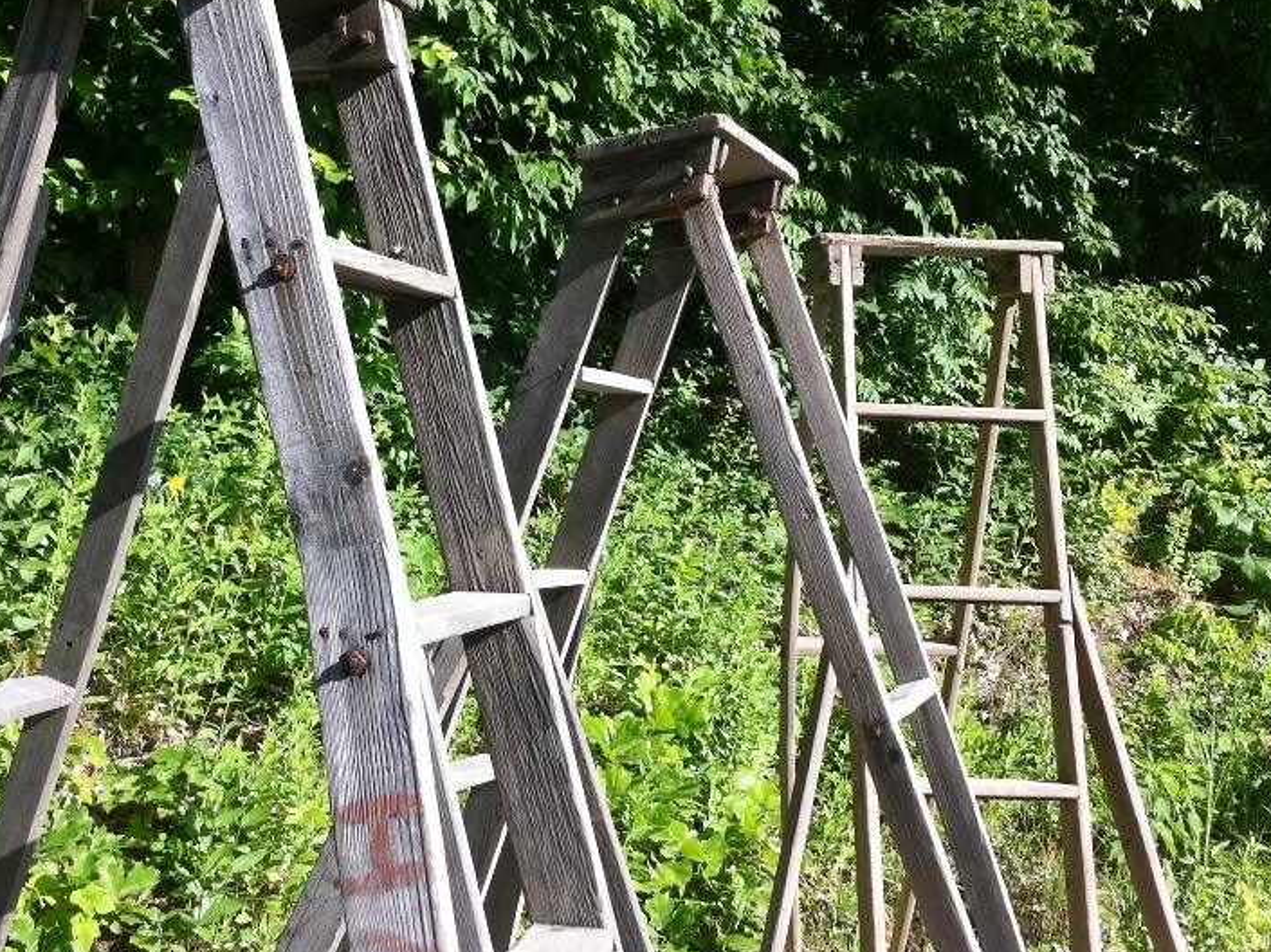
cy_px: 391
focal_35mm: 51
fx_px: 1872
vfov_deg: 28.5
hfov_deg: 37.4
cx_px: 543
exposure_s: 1/597
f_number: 2.8
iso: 80
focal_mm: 3.85
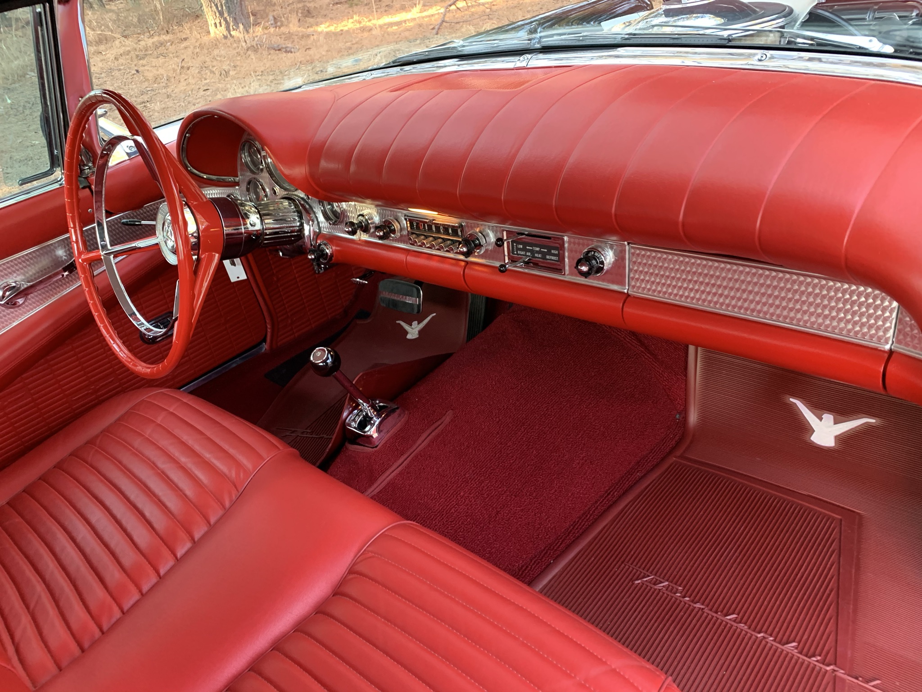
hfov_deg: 67.3
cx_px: 461
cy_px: 346
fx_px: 693
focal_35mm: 26
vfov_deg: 53.1
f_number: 1.8
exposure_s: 1/60
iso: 200
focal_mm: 4.25
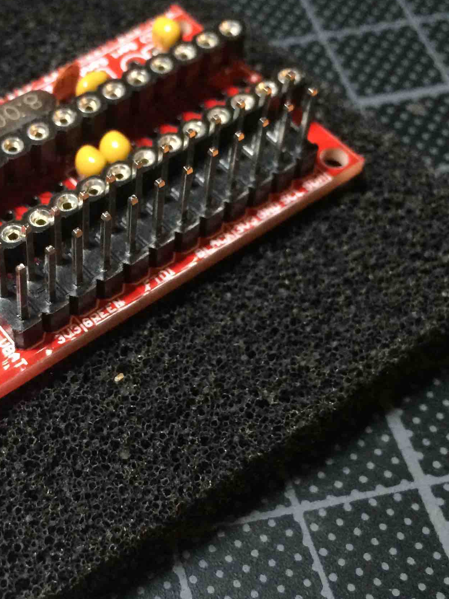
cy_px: 336
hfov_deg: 25.0
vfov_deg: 33.7
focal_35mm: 57
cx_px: 63
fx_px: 986
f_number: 2.2
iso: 320
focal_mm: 4.15
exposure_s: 1/33
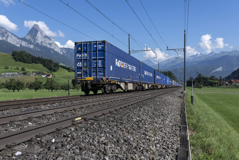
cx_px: 120
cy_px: 80
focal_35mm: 35
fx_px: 232
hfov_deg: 54.4
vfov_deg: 37.8
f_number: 5.6
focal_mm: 35
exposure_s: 1/1000
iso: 160
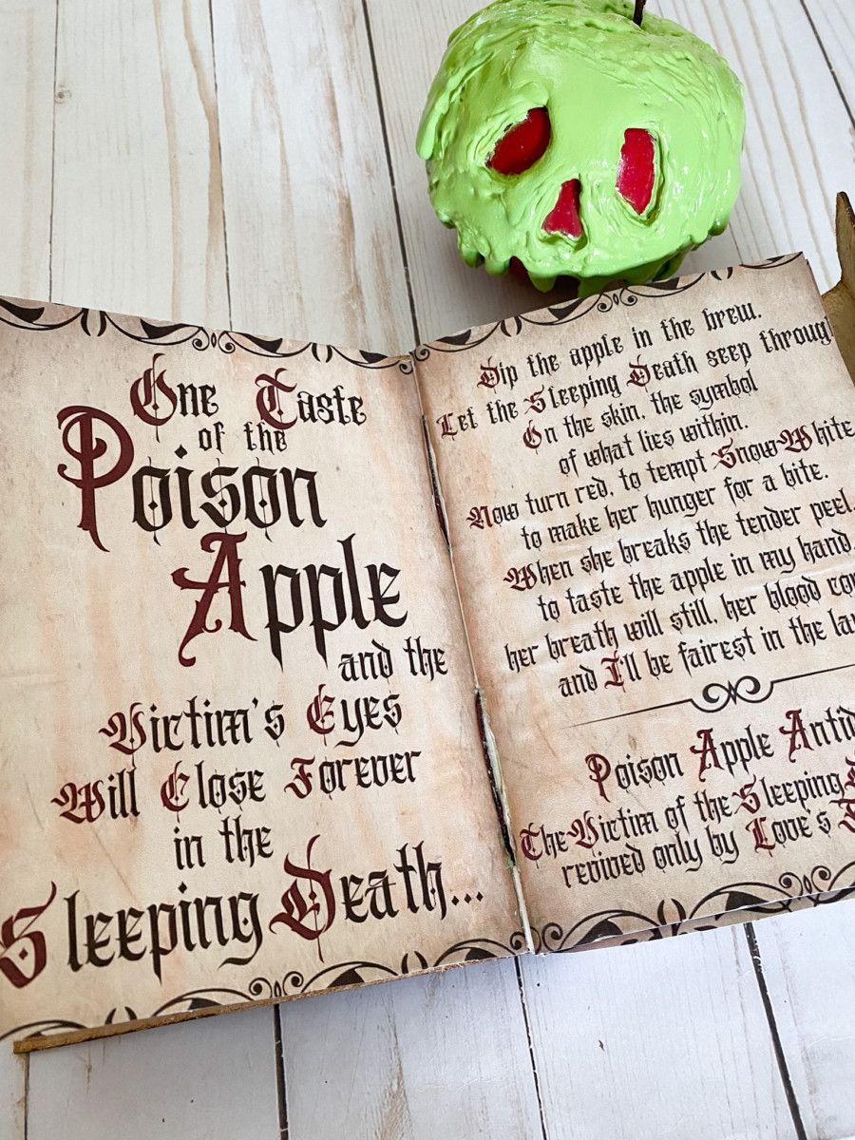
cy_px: 570
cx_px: 428
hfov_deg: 53.1
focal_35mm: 26
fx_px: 856
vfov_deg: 67.3
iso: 160
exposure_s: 1/60
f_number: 1.8
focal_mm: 4.25
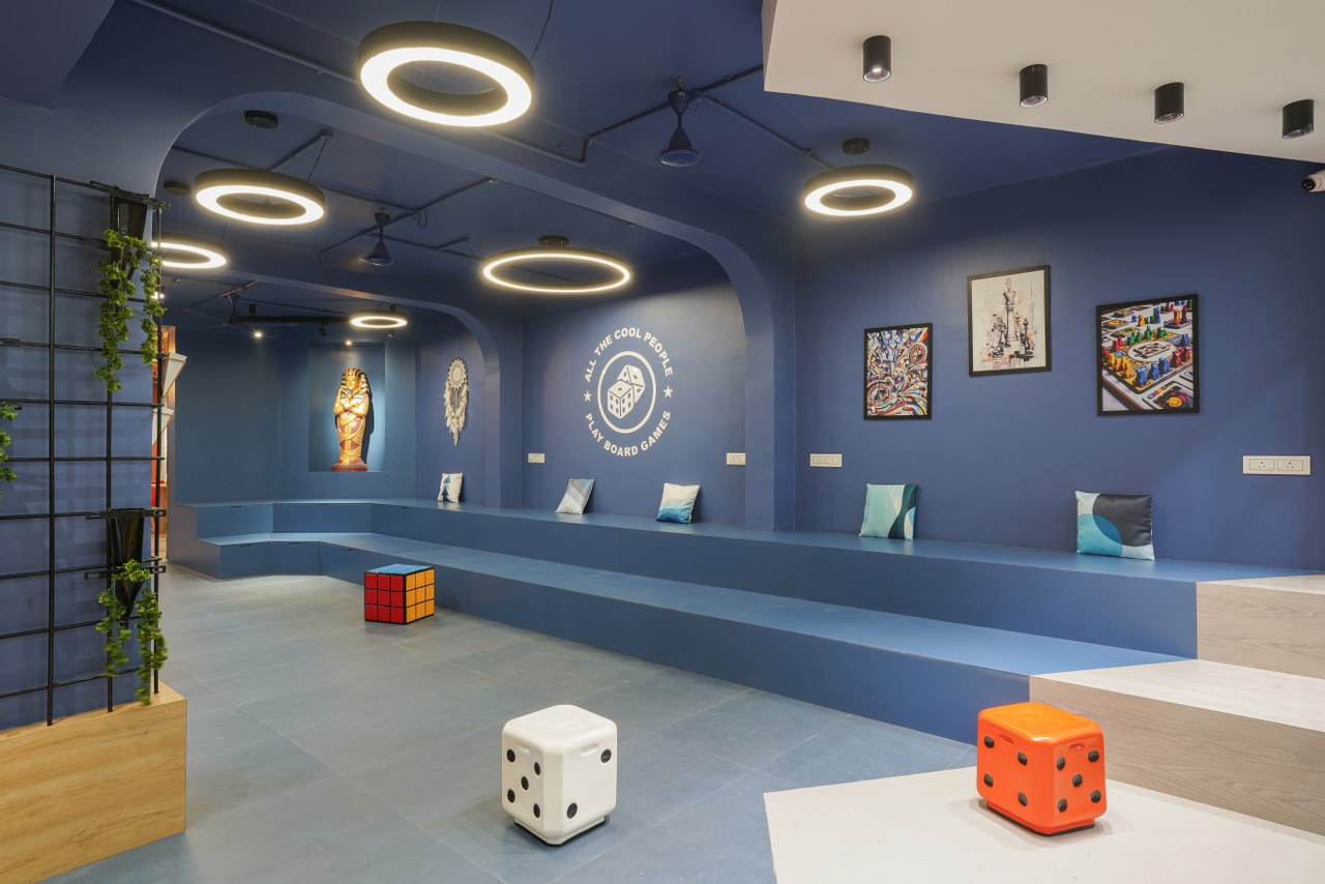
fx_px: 736
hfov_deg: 84.0
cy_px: 442
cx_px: 662
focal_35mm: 20
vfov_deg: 62.0
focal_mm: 20
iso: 100
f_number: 10
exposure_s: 1
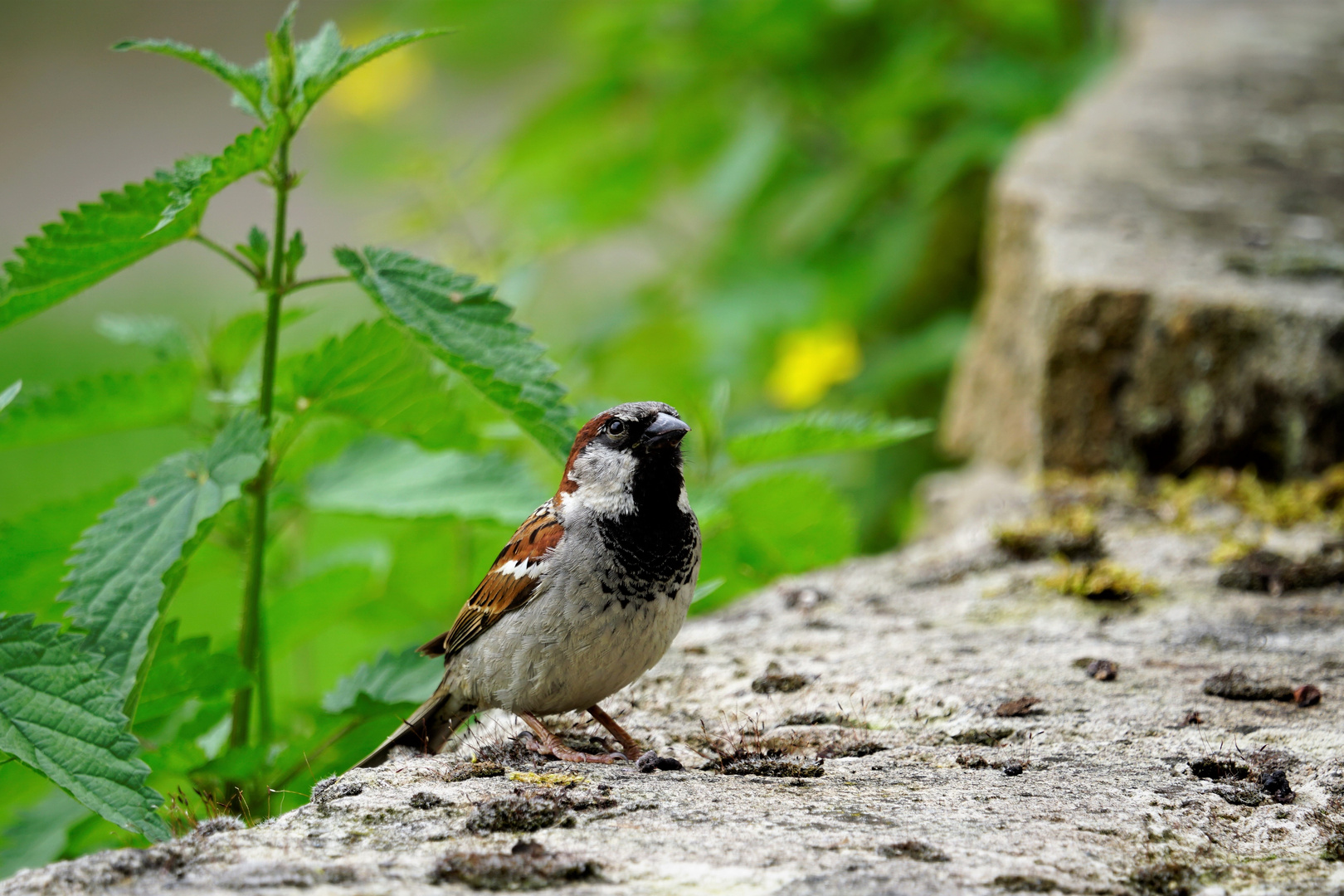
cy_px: 448
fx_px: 22398
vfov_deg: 2.3
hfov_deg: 3.4
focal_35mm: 600
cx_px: 672
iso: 100
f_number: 6.3
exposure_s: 1/100
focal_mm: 400
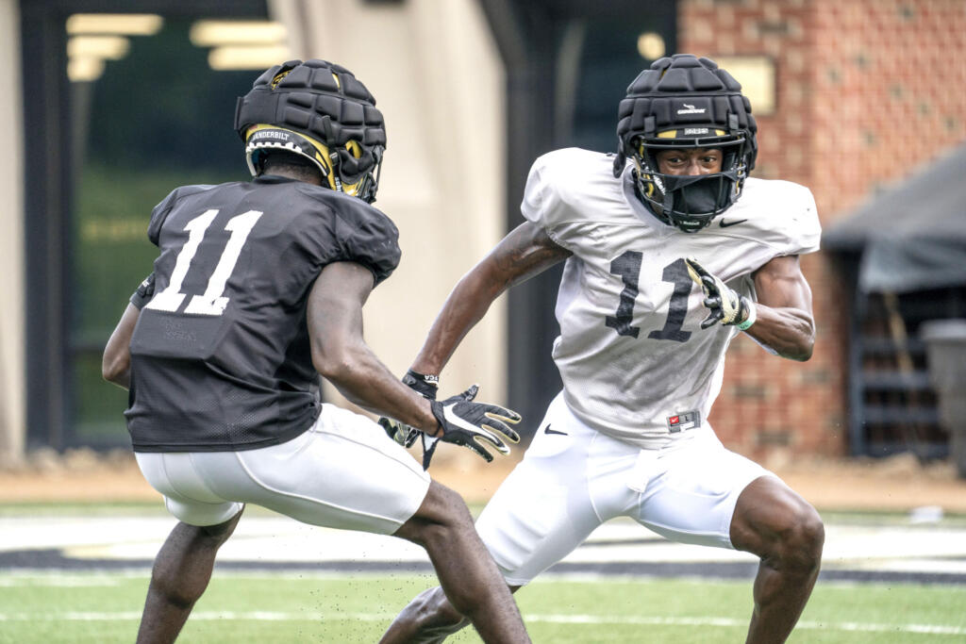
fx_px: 16101
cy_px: 322
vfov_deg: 2.3
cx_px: 483
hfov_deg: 3.4
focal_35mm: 600
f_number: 6.3
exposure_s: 1/1250
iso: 1250
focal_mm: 600
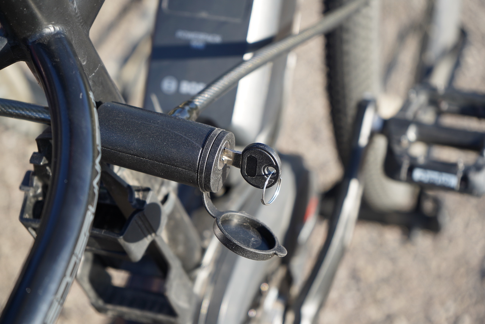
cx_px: 242
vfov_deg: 19.5
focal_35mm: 70
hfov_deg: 28.8
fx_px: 943
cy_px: 162
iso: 160
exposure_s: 1/160
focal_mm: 70
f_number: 5.6
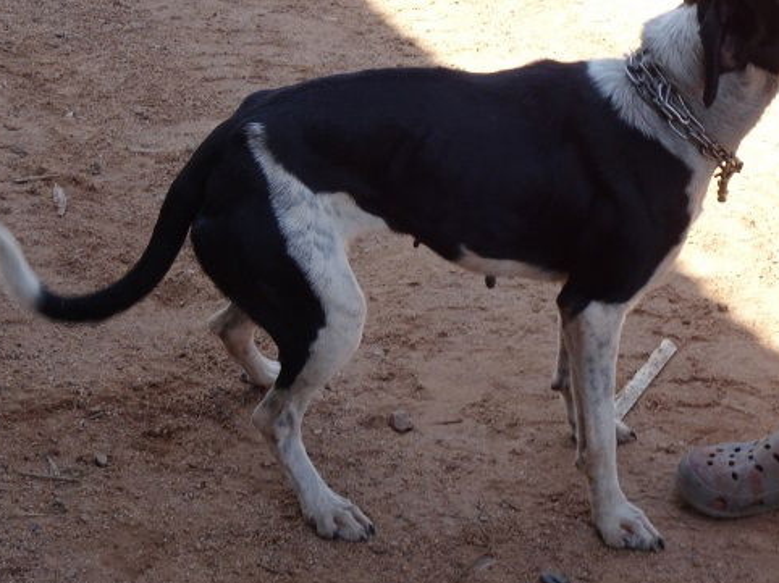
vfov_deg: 15.2
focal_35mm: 97
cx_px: 448
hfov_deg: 20.2
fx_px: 2182
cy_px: 207
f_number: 5
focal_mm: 12.42
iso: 80
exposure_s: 1/160
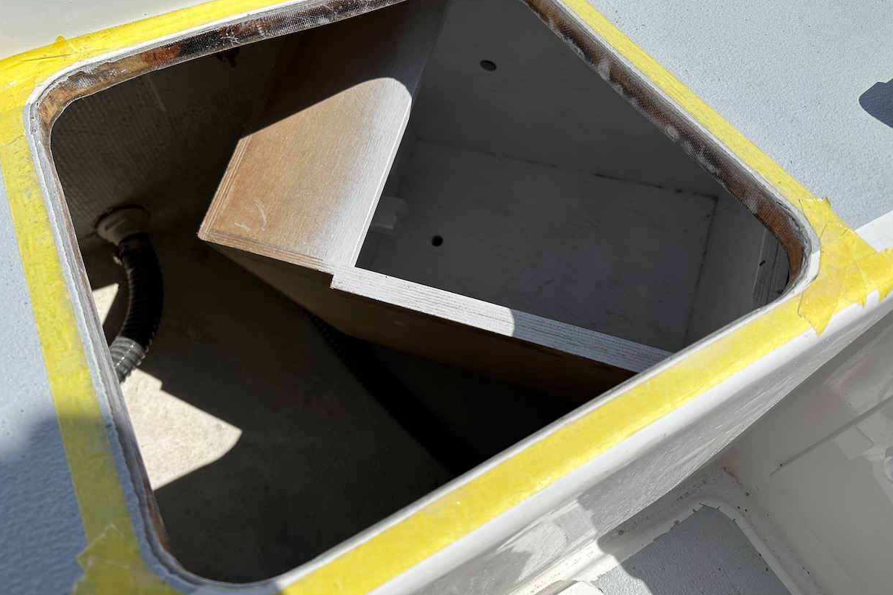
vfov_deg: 49.4
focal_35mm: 26
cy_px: 262
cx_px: 450
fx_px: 645
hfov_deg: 69.4
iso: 80
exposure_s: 1/10753
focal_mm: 6.86
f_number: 1.78
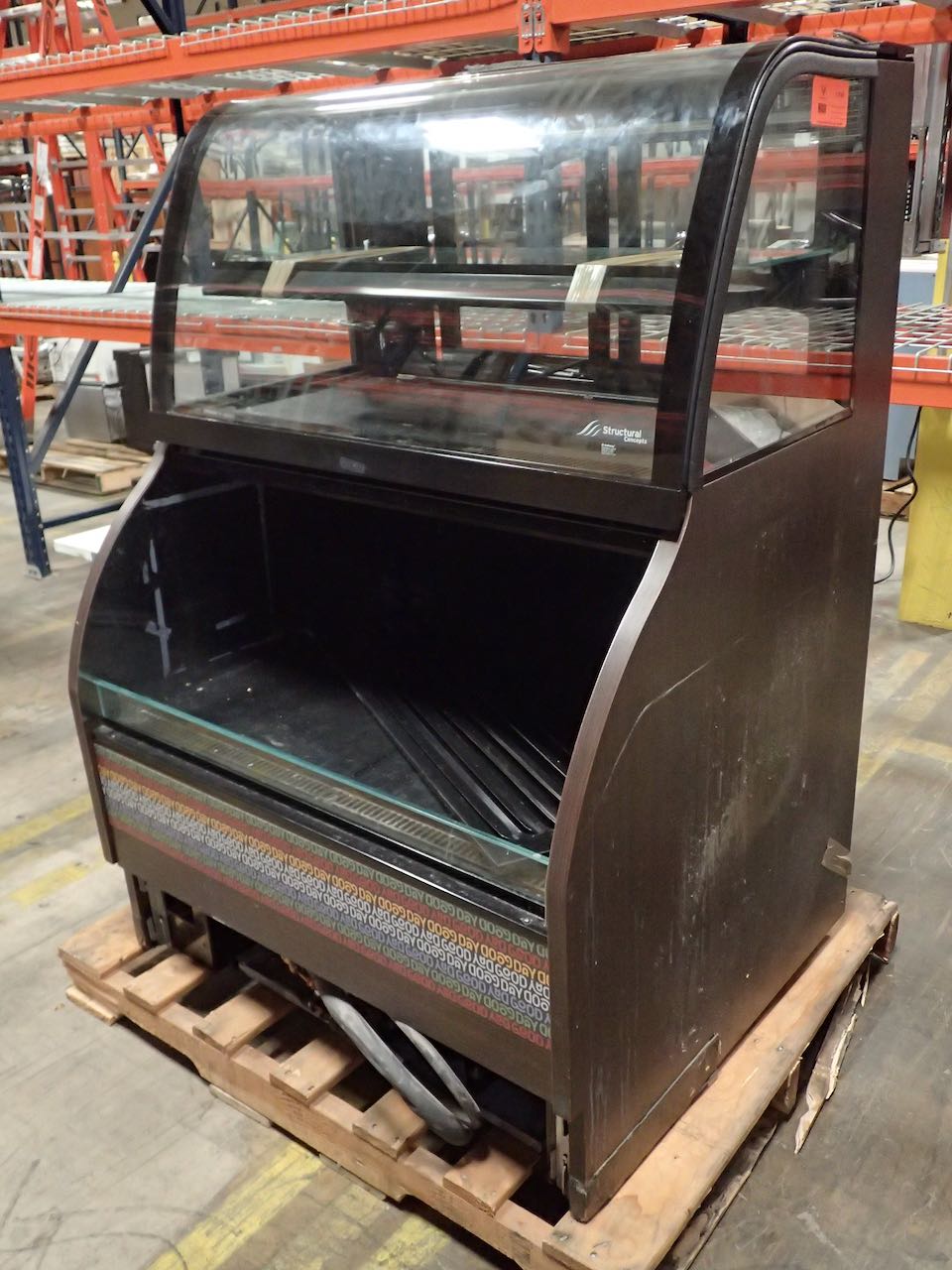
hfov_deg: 46.8
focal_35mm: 30
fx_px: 1100
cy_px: 635
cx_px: 476
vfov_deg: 60.0
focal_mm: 5.5
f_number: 2.3
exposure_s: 1/25
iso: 800
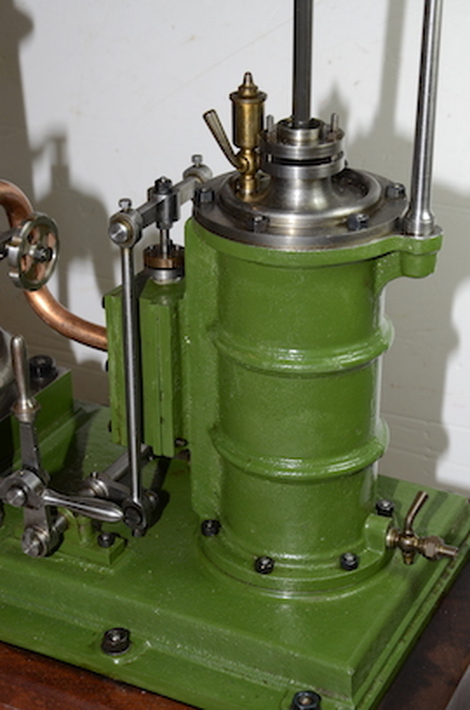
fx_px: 1476
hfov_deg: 18.1
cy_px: 355
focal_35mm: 75
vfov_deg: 27.1
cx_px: 235
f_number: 13
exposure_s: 1/60
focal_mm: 50
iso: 640
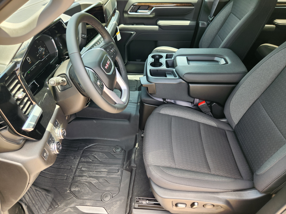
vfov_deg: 58.9
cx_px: 143
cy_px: 107
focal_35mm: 23
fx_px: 190
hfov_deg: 73.9
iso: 80
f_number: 1.8
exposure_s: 1/180
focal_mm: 5.4
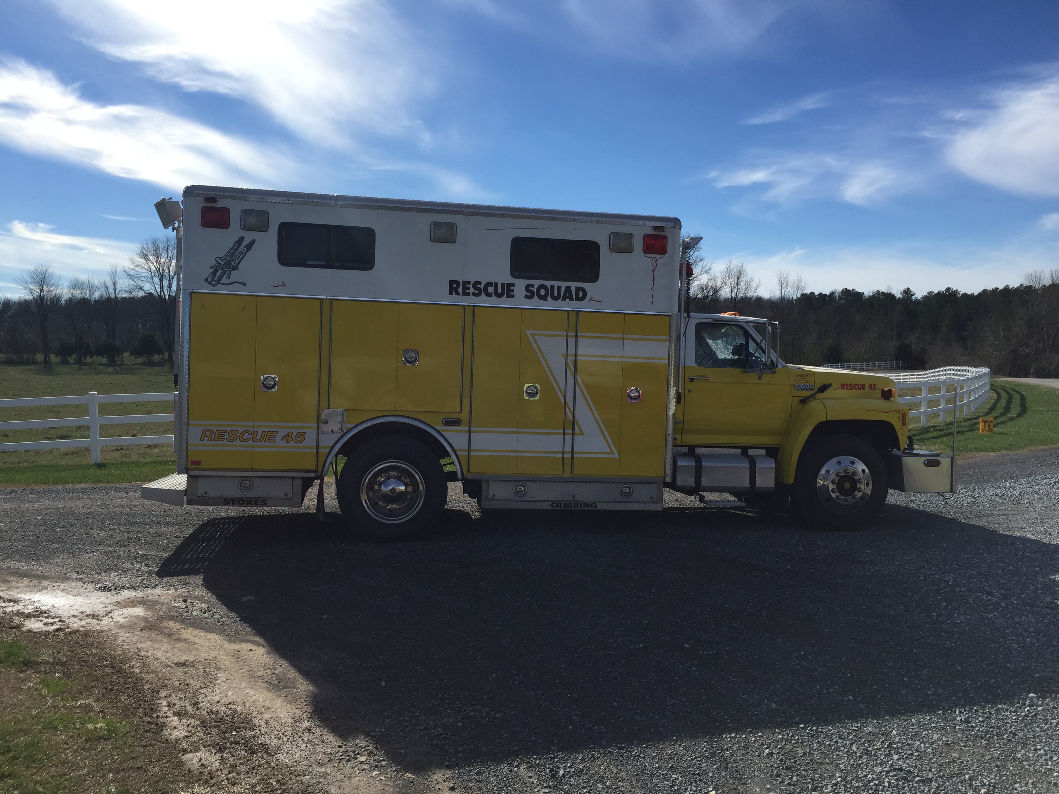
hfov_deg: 61.7
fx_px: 887
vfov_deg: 48.2
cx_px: 530
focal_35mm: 29
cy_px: 397
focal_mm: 4.15
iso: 32
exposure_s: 1/2326
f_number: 2.2
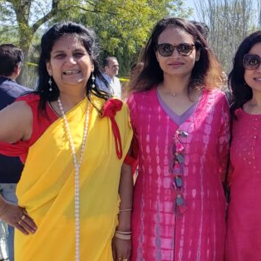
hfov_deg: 21.6
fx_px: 640
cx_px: 303
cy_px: 129
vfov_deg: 23.1
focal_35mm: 75
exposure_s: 1/488
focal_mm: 4.3
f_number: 2.4
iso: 50
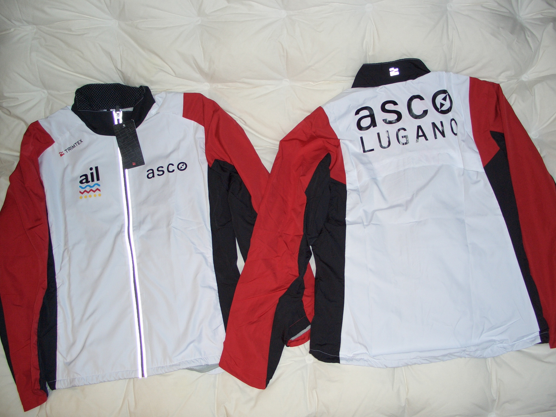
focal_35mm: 35
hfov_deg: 52.6
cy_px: 202
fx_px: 562
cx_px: 280
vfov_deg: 40.7
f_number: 2.8
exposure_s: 1/60
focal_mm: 7.1
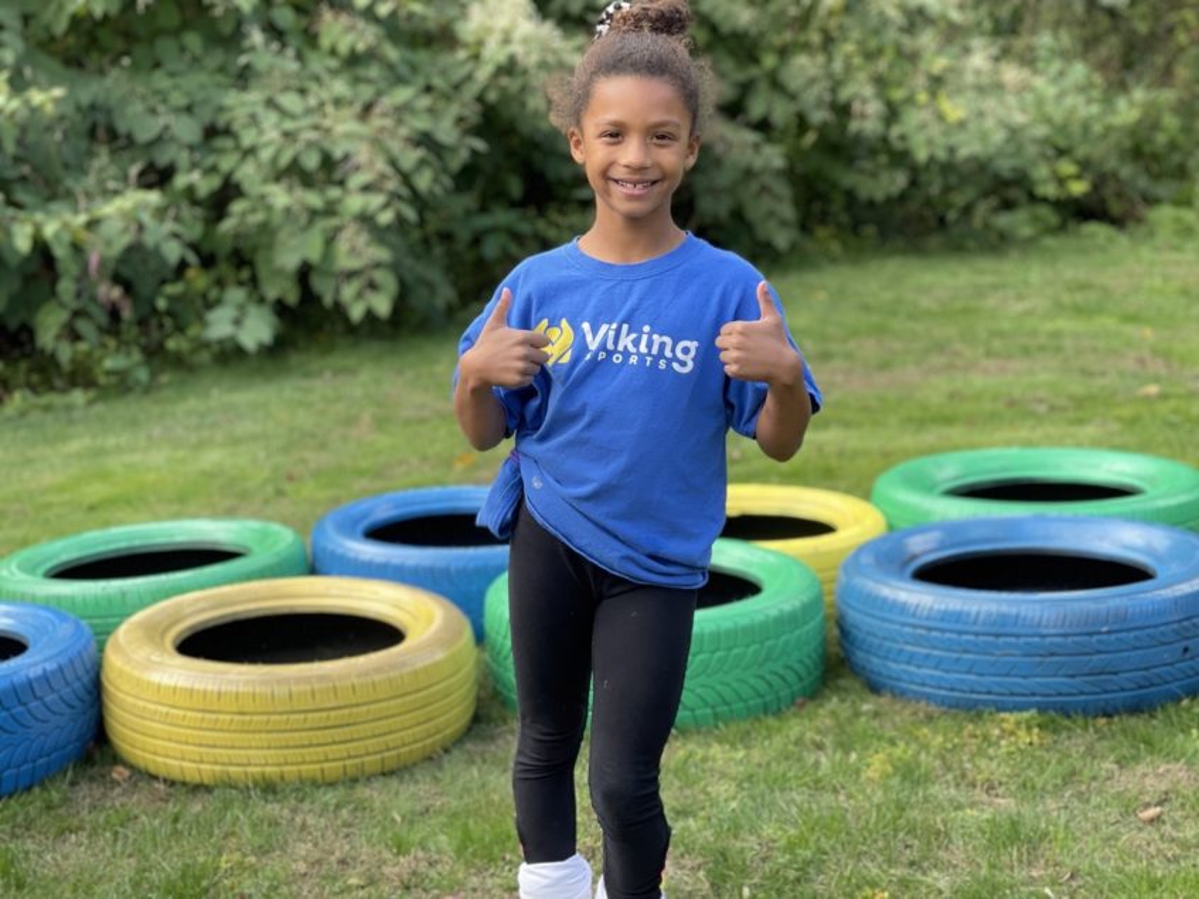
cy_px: 450
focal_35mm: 64
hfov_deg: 30.3
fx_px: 2216
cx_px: 600
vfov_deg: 22.9
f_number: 2.2
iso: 50
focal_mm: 7.5
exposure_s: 1/121
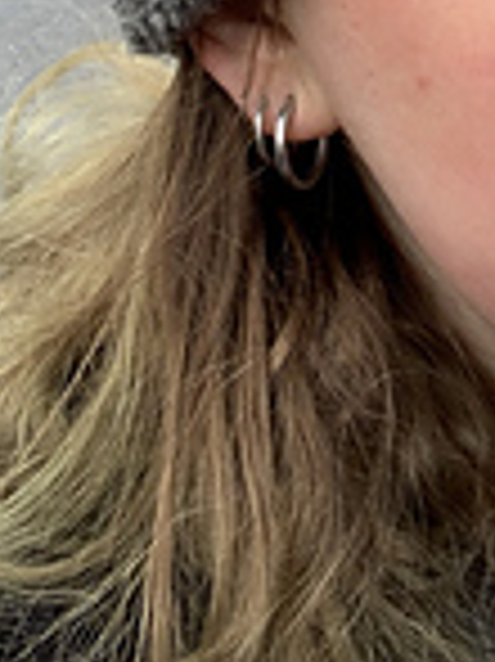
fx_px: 2081
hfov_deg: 13.3
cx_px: 533
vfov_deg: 17.1
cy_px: -167
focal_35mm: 109
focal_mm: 2.87
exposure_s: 1/324
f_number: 2.2
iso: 16
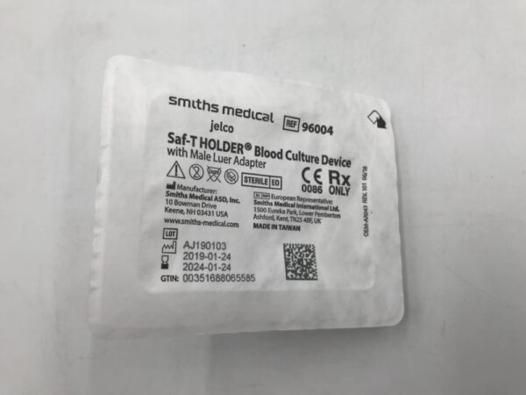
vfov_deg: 49.7
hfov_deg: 63.4
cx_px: 263
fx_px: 425
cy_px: 198
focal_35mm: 28
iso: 20
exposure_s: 1/160
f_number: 1.8
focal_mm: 3.99
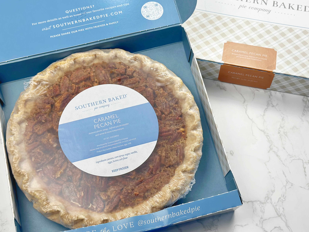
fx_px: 518
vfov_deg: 25.2
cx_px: 165
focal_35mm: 58
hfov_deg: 33.2
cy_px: 122
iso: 80
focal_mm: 6.86
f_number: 1.78
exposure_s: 1/321
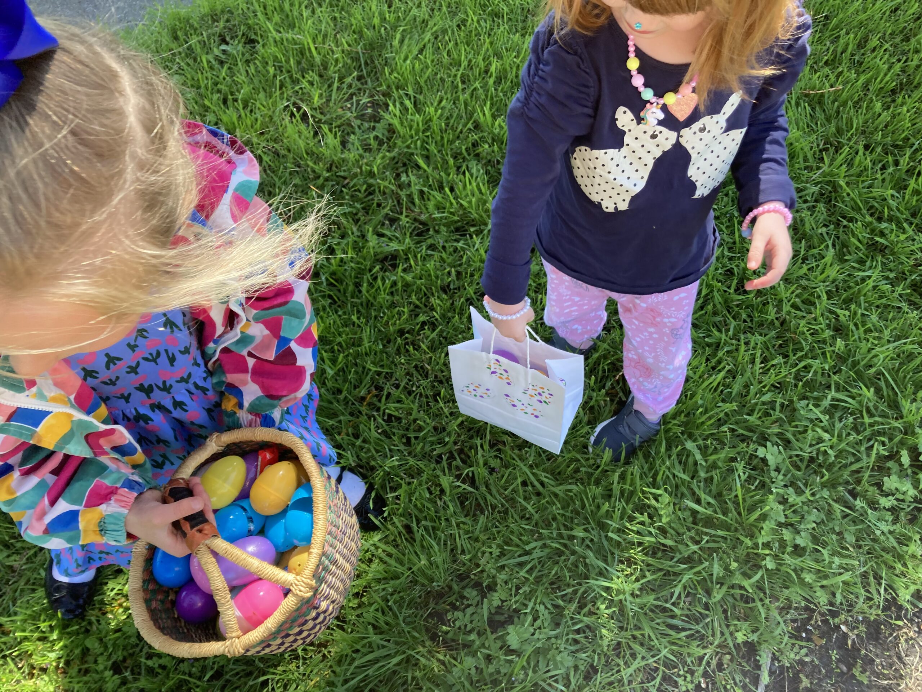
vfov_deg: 49.7
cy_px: 346
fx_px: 746
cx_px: 461
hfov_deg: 63.4
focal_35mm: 28
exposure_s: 1/179
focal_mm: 3.99
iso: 20
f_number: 1.8
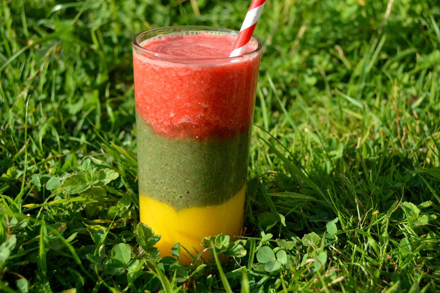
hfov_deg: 35.1
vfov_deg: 23.7
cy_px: 146
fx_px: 696
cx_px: 220
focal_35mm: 57
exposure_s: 1/200
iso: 100
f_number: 7.1
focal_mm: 38
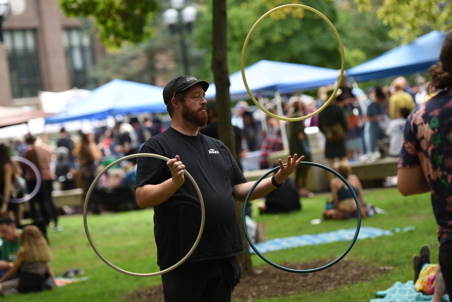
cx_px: 226
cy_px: 151
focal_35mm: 120
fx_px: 1507
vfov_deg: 11.4
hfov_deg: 17.1
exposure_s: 1/1250
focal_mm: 120
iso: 640
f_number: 2.8
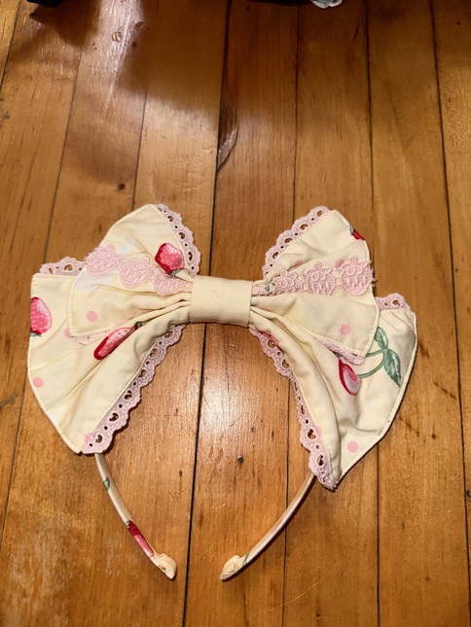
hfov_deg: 56.8
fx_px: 435
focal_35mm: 24
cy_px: 314
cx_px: 236
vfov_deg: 71.6
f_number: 1.78
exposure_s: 1/74
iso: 50
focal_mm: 6.86
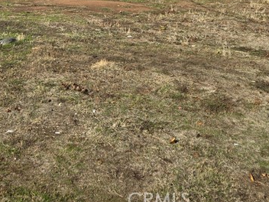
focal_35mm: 67
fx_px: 521
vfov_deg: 19.6
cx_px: 120
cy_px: -83
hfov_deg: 28.9
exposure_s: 1/2308
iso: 25
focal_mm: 5.4
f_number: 1.8
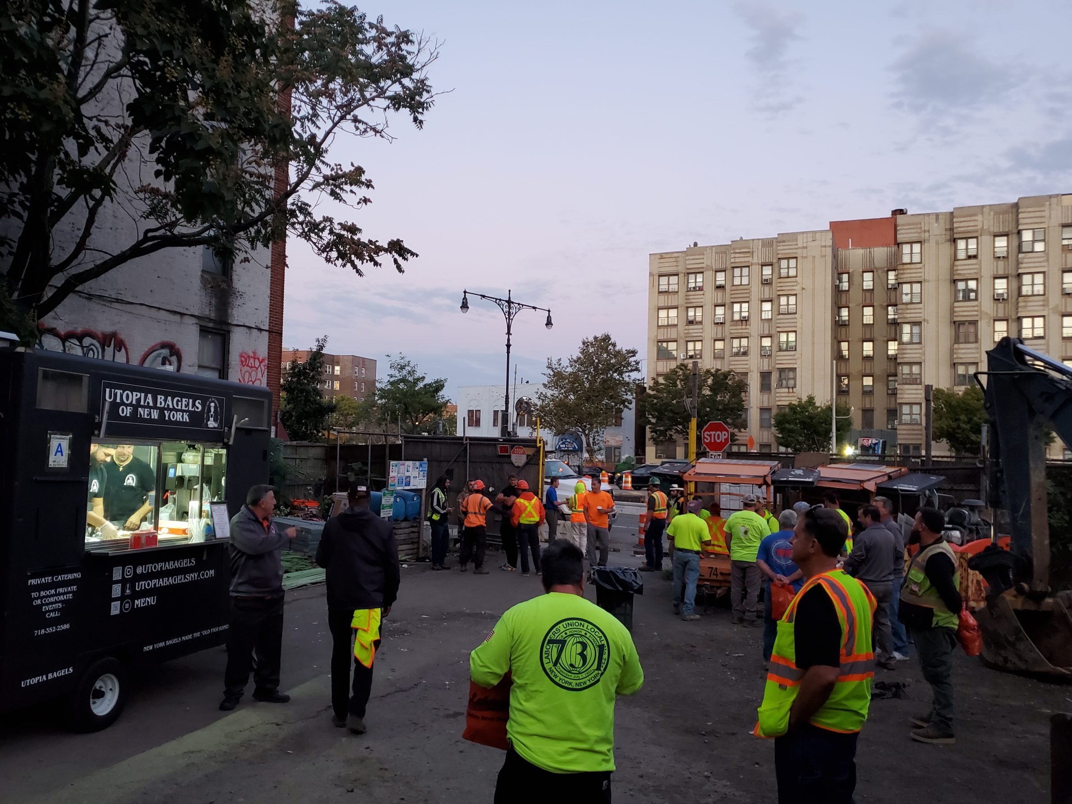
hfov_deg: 63.4
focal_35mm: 28
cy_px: 388
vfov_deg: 49.7
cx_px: 512
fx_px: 867
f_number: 1.5
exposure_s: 1/60
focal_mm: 4.3
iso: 200
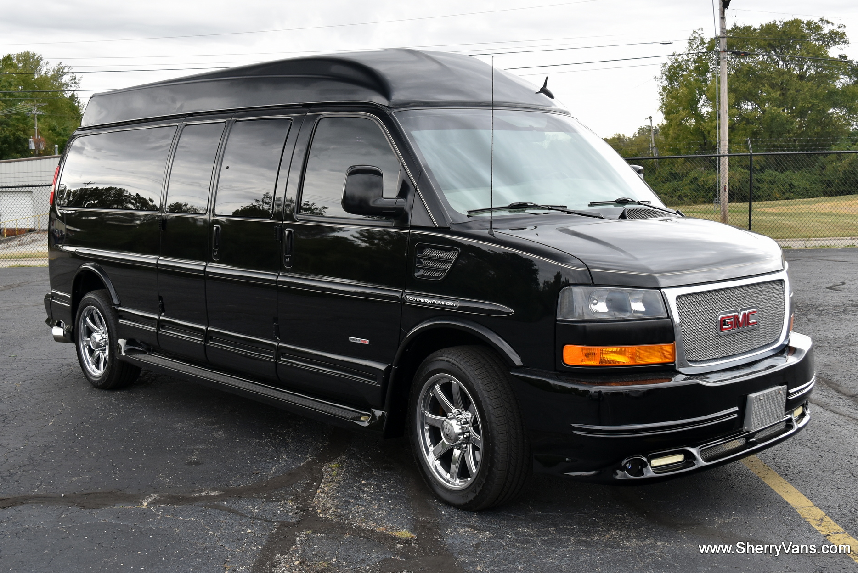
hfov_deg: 51.9
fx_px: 882
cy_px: 280
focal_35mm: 37
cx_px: 429
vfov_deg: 36.0
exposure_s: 1/125
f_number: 5.6
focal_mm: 24
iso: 400
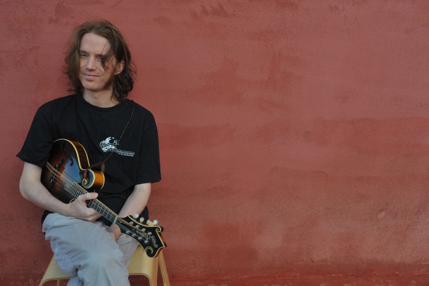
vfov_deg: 37.8
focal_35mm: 35
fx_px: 417
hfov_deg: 54.5
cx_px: 214
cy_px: 143
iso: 100
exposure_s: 1/80
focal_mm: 35
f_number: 10
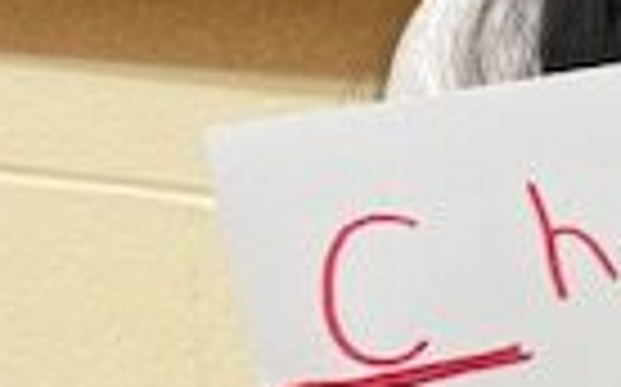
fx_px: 2165
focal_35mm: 128
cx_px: 1022
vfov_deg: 10.2
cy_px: 162
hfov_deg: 14.8
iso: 64
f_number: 1.8
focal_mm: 4.25
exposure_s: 1/60
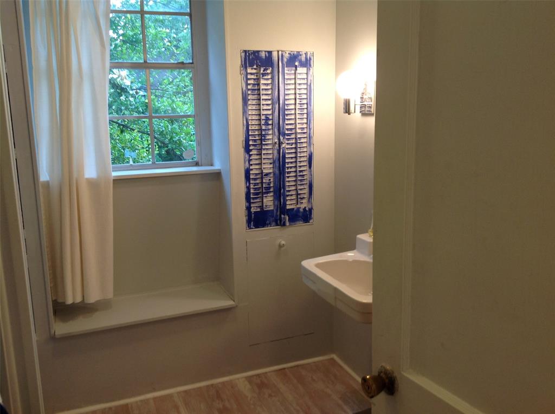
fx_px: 560
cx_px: 278
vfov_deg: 40.6
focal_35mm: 35
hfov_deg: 52.7
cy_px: 207
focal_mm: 4.28
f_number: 2.4
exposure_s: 1/15
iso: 50
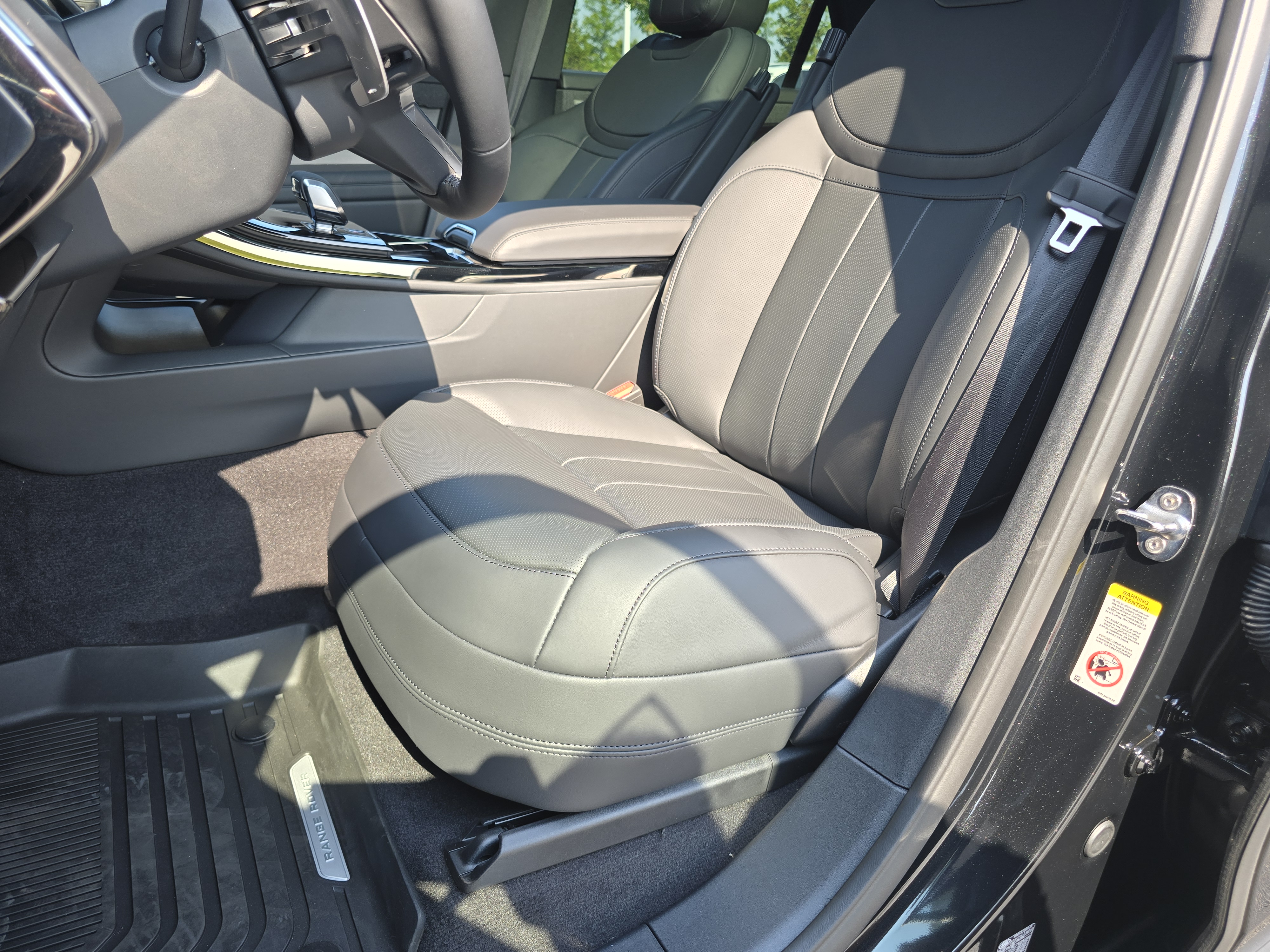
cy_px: 476
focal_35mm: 23
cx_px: 635
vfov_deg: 58.9
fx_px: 844
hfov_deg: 73.9
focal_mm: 6.3
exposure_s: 1/180
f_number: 1.7
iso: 25
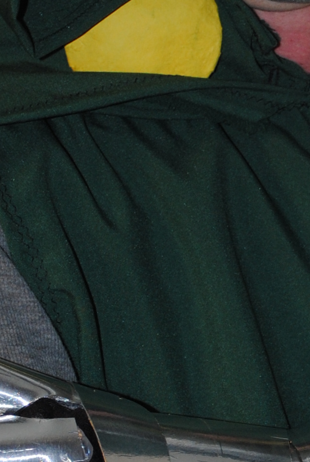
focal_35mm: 197
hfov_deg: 7.0
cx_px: 358
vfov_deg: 10.4
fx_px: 2535
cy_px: 388
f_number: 4.8
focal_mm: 32
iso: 200
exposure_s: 1/60
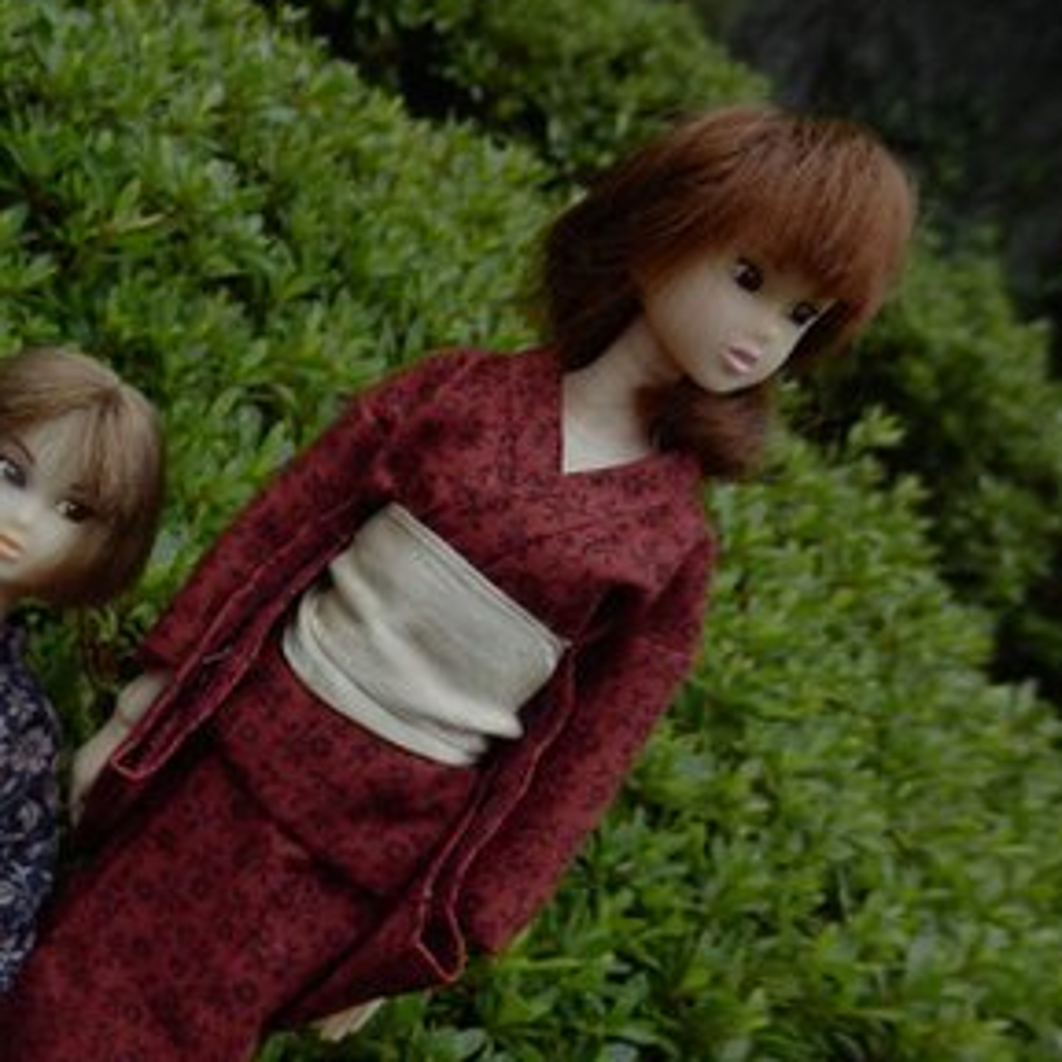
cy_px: 710
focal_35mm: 49
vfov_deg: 34.4
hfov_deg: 31.4
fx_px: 1701
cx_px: -63
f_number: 3
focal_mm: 4.5
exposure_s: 1/160
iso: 80
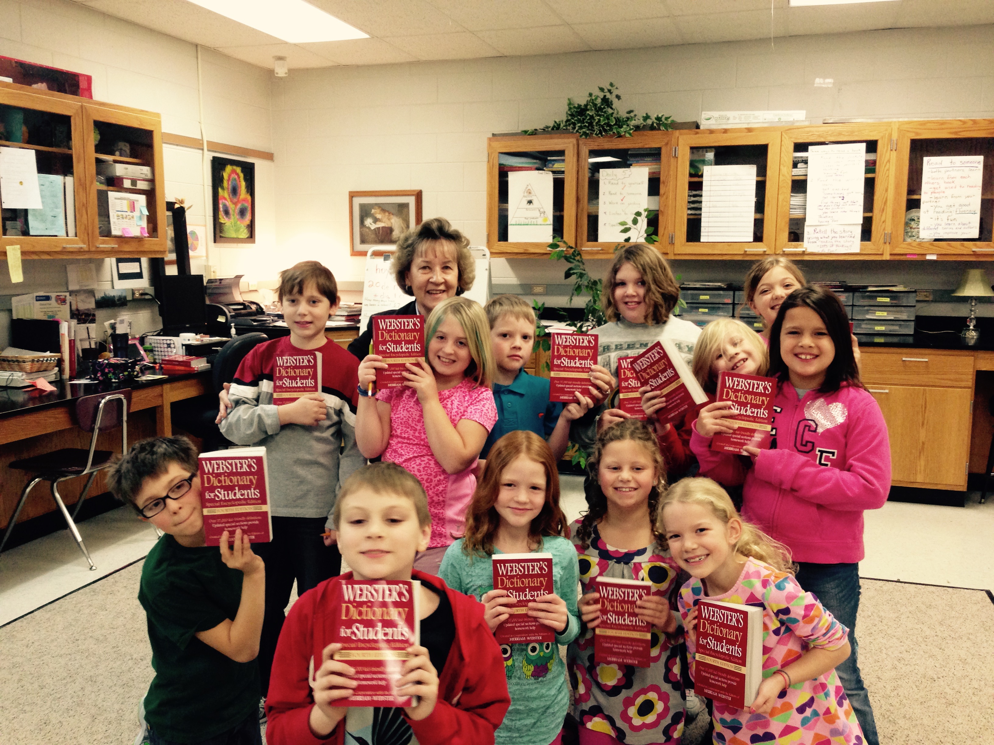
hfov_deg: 55.4
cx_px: 497
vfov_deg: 42.9
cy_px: 372
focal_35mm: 33
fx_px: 948
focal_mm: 4.12
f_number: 2.4
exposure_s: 1/20
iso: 200
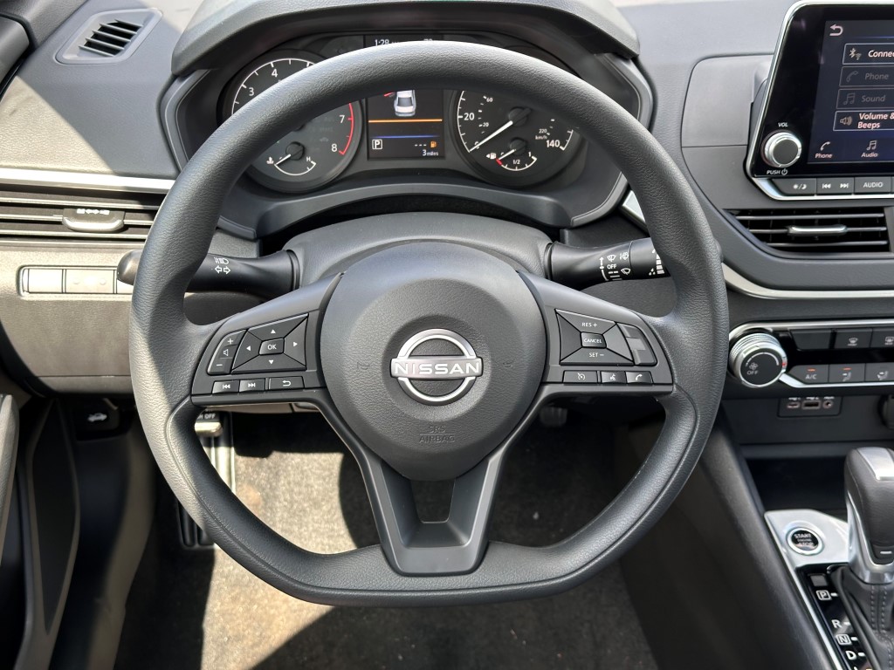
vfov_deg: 30.3
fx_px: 1240
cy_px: 335
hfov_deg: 39.7
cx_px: 447
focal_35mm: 48
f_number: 1.78
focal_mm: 6.86
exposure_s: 1/121
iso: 50
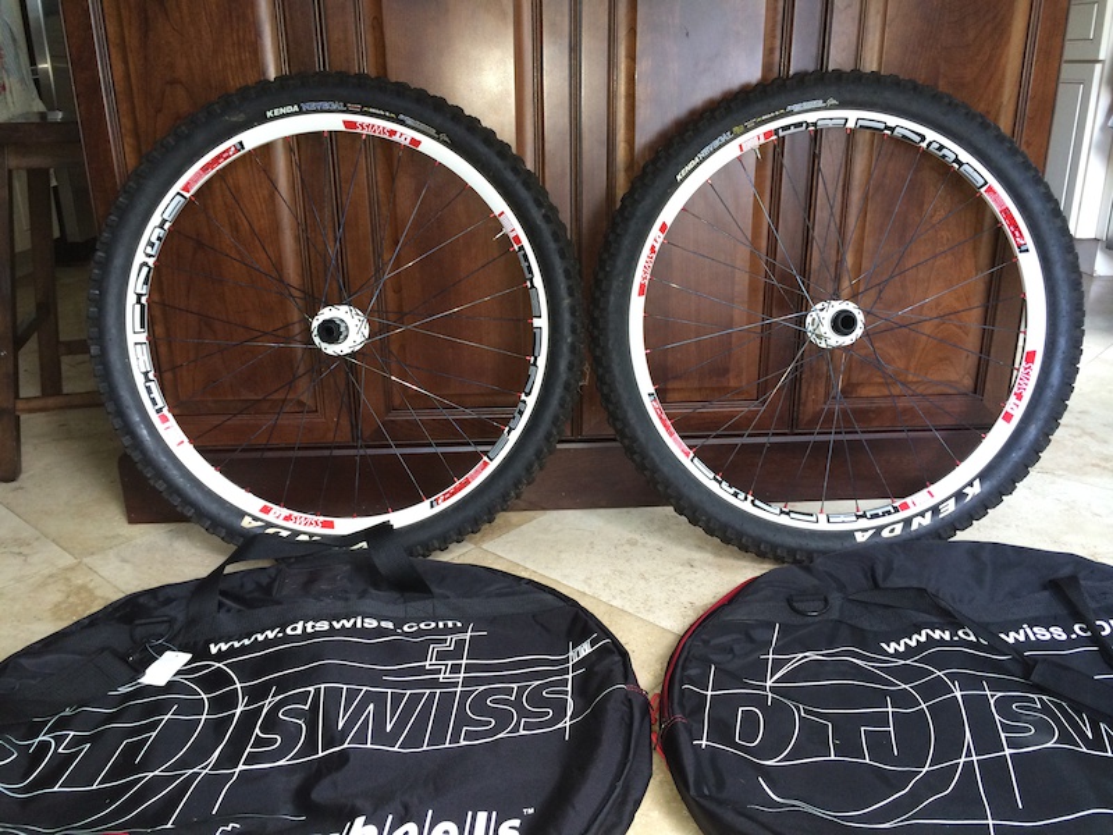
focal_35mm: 30
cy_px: 418
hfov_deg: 60.0
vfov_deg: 46.8
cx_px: 556
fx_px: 965
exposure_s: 1/30
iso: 160
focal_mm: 4.12
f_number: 2.2
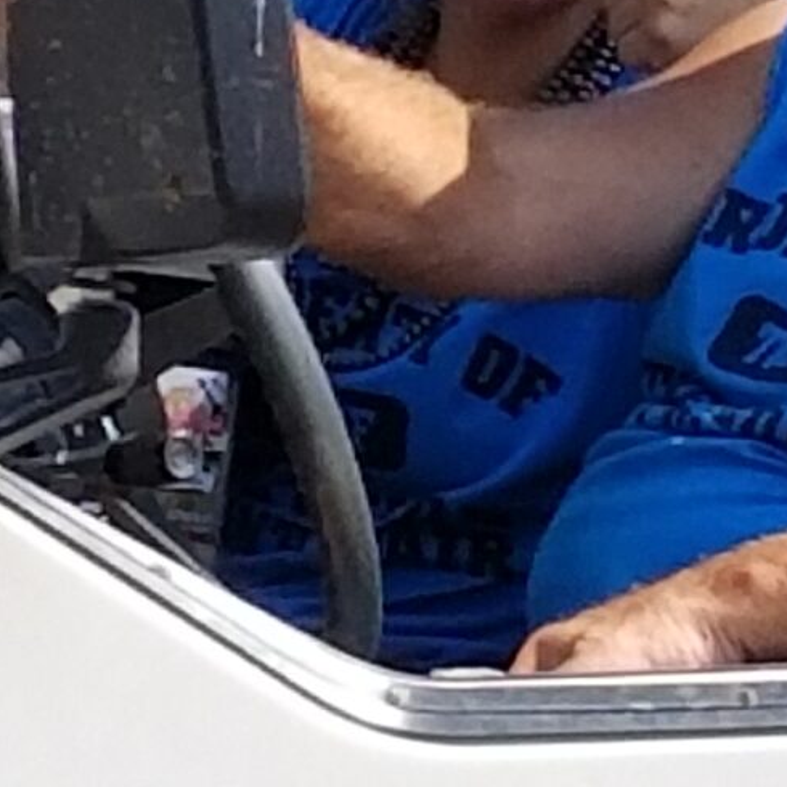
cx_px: 843
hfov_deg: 22.7
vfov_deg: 22.6
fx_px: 1852
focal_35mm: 72
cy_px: -74
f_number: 1.7
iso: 50
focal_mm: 4.25
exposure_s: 1/1484
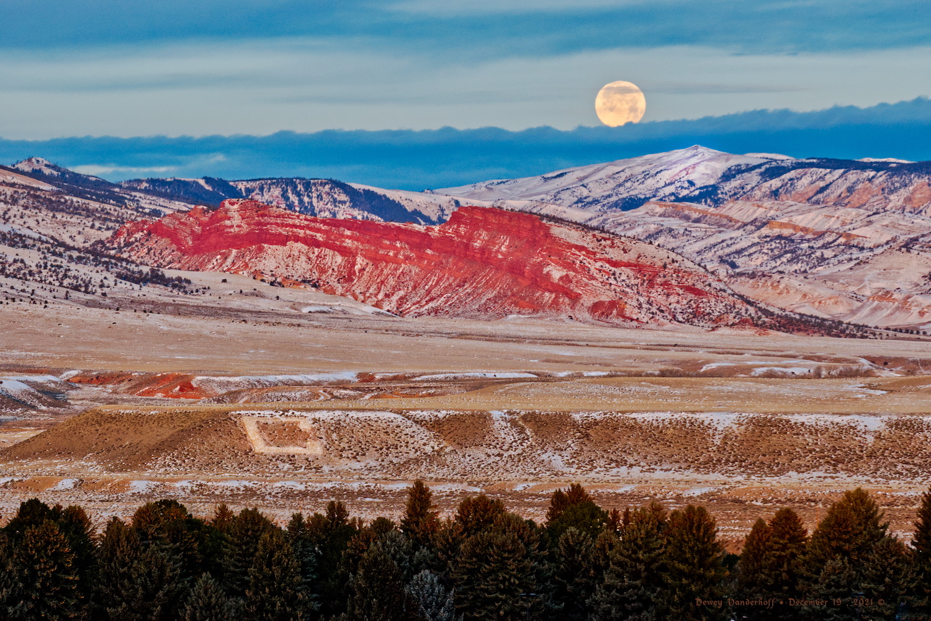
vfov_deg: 6.1
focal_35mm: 225
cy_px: 310
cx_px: 466
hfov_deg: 9.1
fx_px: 5820
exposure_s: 1/320
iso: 800
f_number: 8
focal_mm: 150
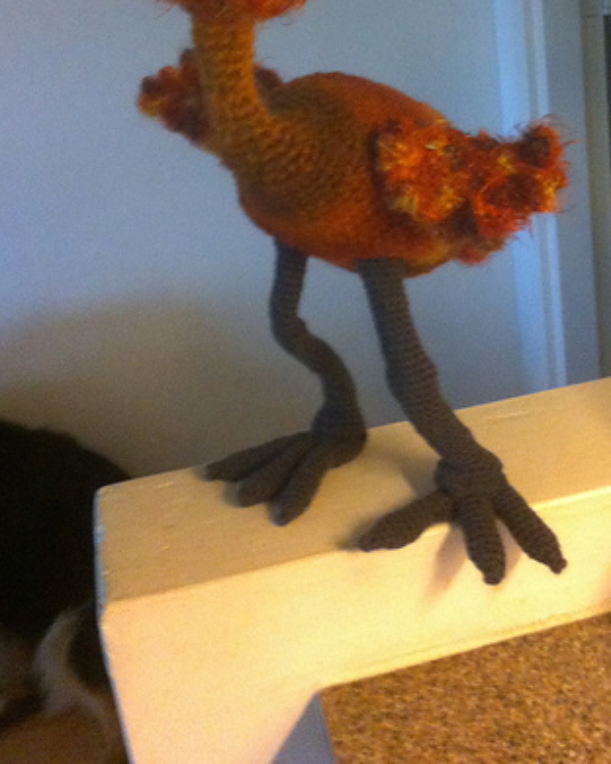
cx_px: 400
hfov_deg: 27.0
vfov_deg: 32.6
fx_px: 1266
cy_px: 143
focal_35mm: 56
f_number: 2.8
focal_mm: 3.85
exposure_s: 1/15
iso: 500
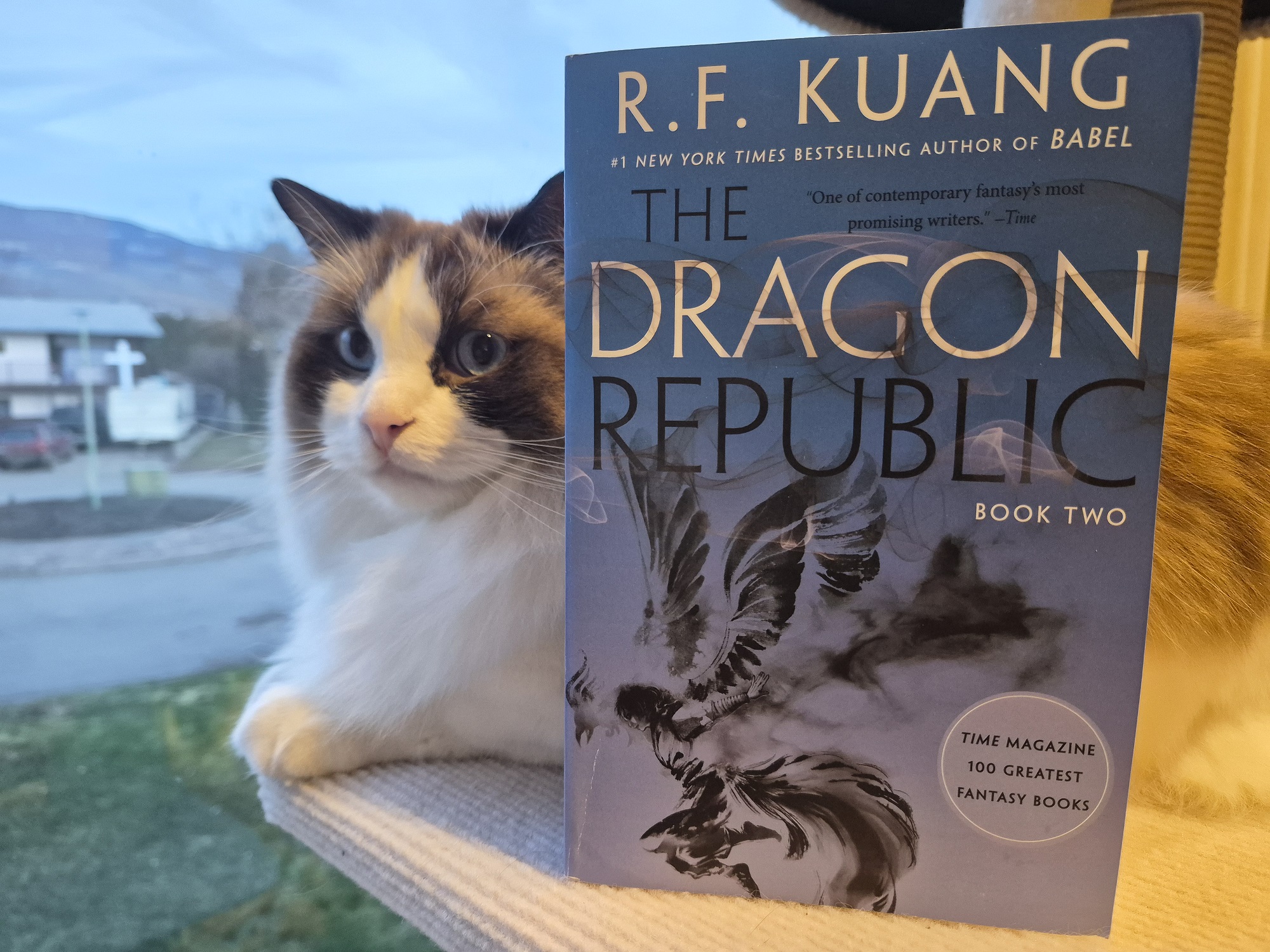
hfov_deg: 73.9
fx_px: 844
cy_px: 476
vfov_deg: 58.9
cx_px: 635
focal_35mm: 23
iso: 1250
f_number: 1.8
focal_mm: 5.4
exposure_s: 1/120
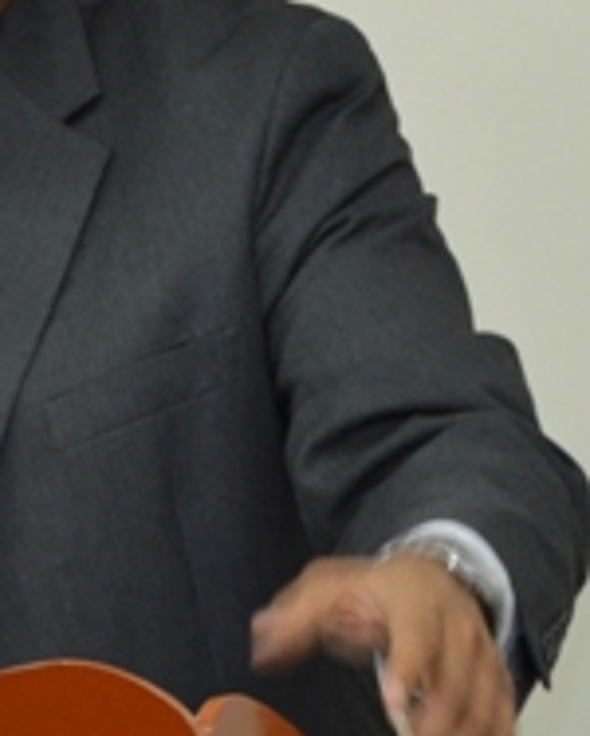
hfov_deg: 2.7
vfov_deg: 3.3
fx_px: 12596
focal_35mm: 578
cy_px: 266
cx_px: 90
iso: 1250
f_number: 5.3
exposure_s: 1/60
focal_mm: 120
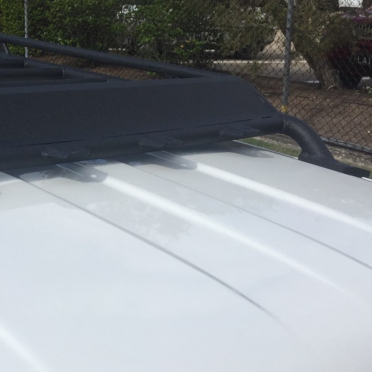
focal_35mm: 59
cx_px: -8
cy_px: 113
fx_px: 717
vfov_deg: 28.8
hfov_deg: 27.3
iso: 32
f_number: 2.2
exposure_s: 1/2825
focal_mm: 4.15
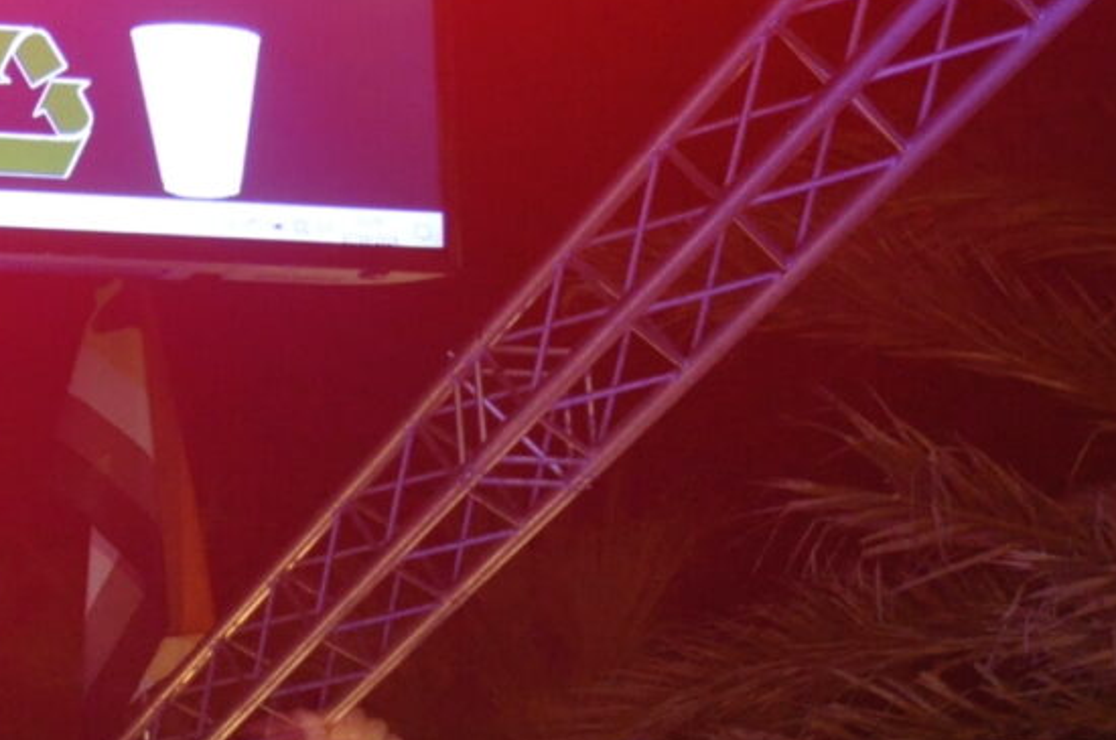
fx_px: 4055
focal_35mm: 131
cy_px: 1188
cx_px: -179
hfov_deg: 15.2
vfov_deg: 10.0
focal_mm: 24
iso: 1600
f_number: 3.8
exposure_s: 1/15
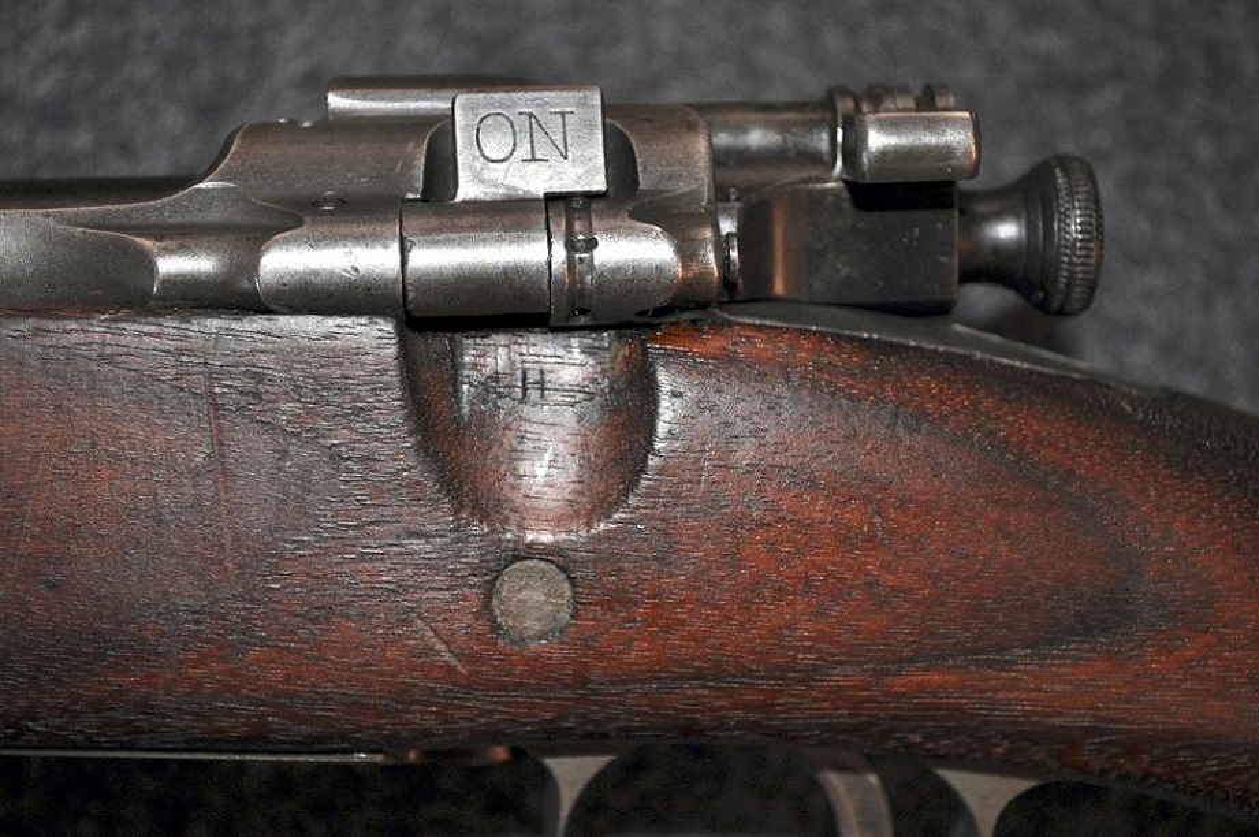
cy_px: 418
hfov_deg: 29.3
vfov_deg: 19.7
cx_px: 630
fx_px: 2410
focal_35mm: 69
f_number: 5.3
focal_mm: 46
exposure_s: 1/60
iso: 800
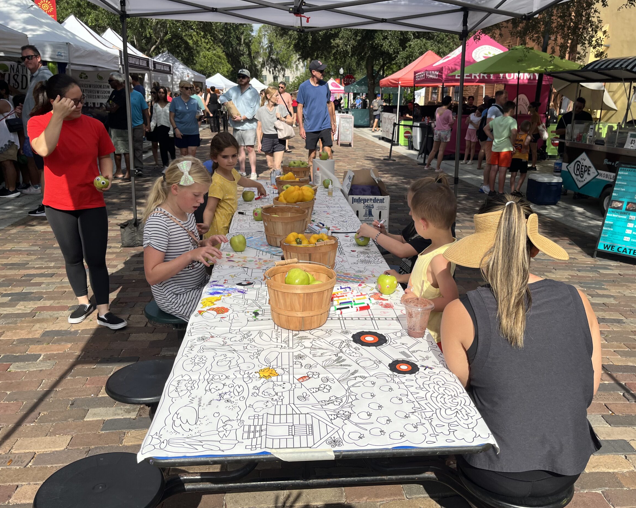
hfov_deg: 62.1
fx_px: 527
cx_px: 345
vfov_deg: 51.5
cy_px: 254
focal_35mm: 28
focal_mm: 5.1
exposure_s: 1/3876
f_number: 1.6
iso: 50
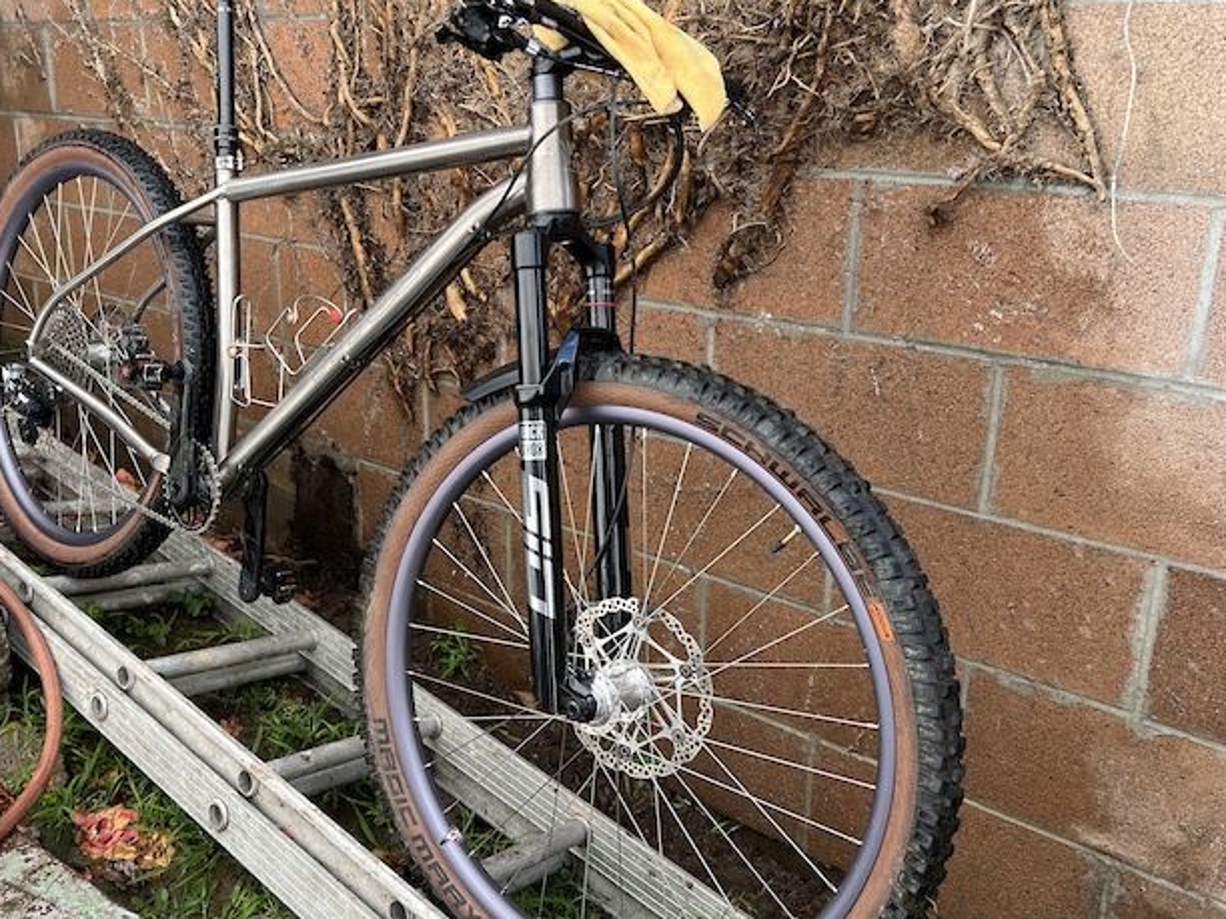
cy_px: 416
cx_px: 521
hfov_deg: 53.7
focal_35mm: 34
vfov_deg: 41.8
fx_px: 1204
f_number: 1.5
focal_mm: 5.7
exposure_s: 1/709
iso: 50
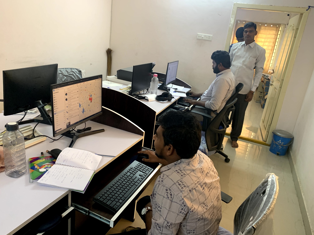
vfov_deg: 53.1
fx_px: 236
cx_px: 157
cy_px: 118
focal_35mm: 26
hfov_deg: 67.3
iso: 160
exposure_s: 1/50
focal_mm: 4.25
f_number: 1.8
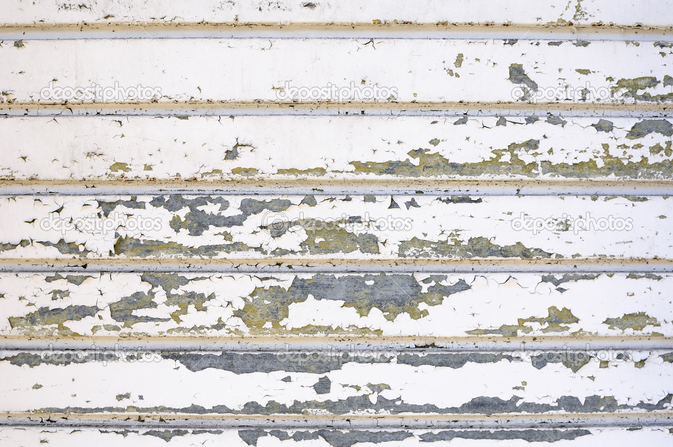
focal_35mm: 36
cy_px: 224
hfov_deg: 53.2
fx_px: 672
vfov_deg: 36.8
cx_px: 336
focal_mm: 24
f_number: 6.3
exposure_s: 1/100
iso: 200
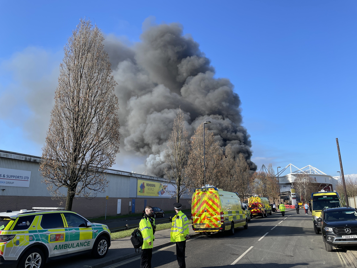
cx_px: 178
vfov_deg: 53.1
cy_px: 134
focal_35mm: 26
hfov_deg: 67.3
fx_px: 268
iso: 32
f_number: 1.6
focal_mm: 4.2
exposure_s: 1/1855
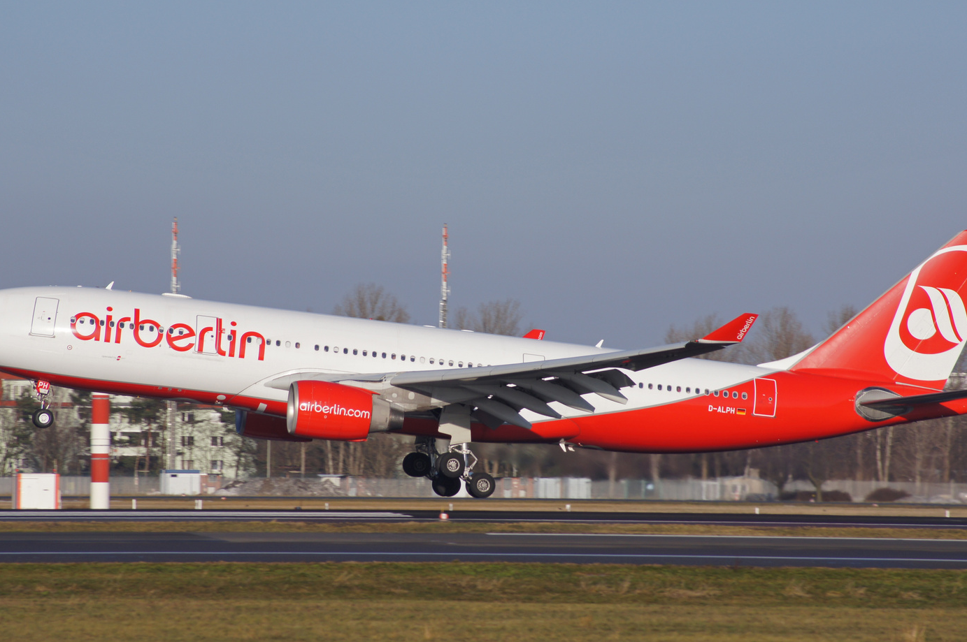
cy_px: 342
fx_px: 7567
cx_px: 493
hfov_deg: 7.3
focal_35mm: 282
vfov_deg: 4.9
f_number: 10
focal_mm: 160
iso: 100
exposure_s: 1/400
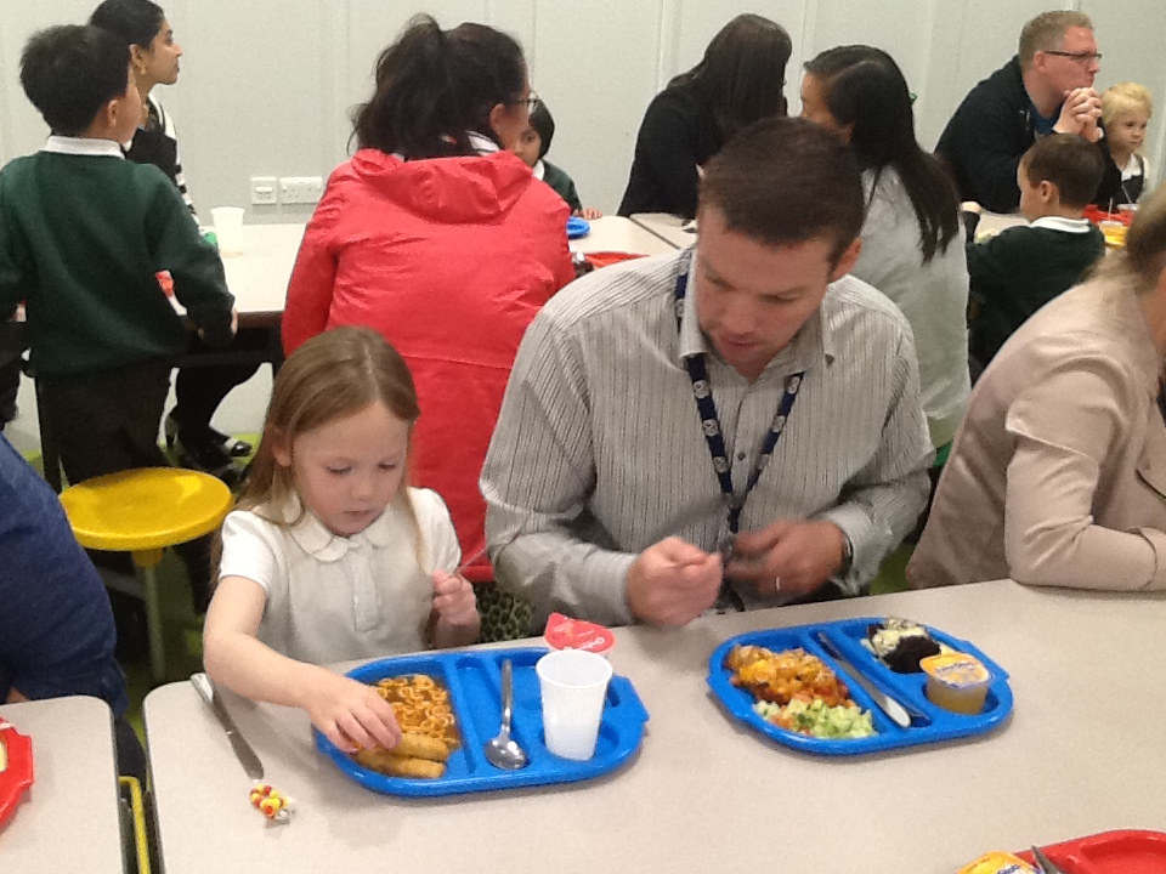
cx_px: 583
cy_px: 437
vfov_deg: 32.9
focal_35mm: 44
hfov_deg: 42.9
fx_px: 1482
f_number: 2.4
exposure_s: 1/33
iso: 100
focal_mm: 2.03
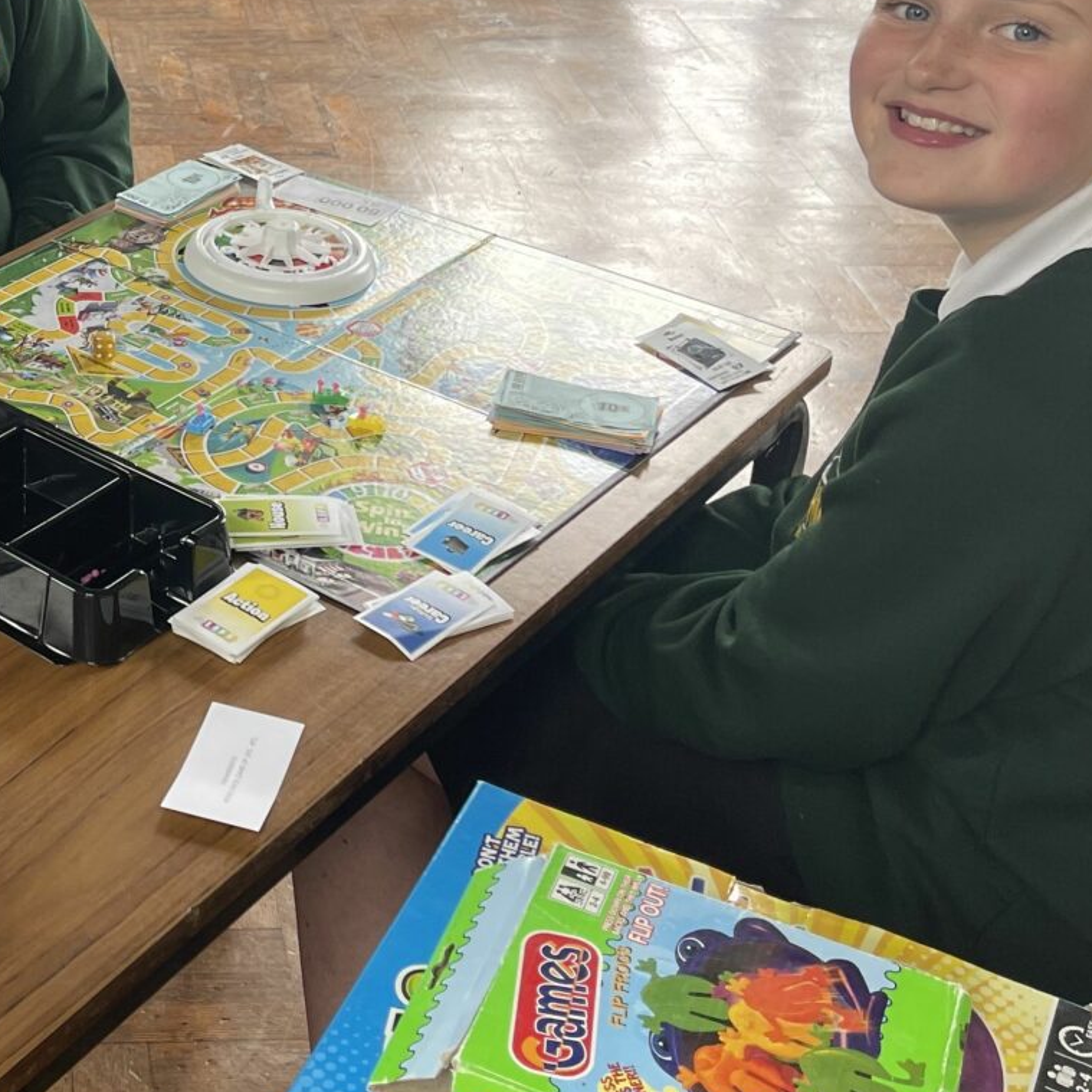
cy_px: 232
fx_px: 2213
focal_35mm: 62
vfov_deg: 27.2
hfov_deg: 26.3
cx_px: 7
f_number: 1.6
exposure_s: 1/100
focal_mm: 5.1
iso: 80
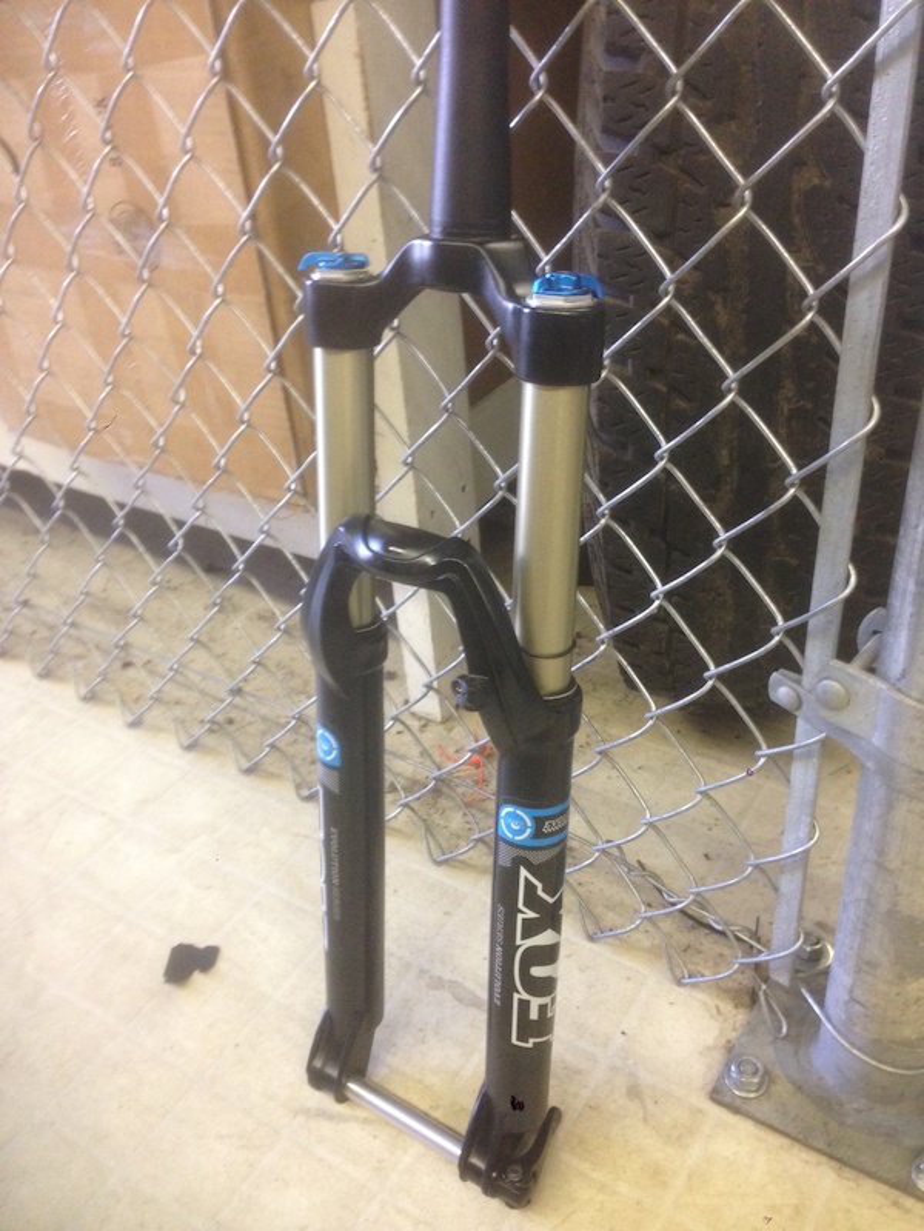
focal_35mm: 33
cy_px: 616
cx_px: 462
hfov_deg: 42.9
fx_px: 1174
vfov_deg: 55.4
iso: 200
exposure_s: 1/20
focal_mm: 4.12
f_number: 2.4
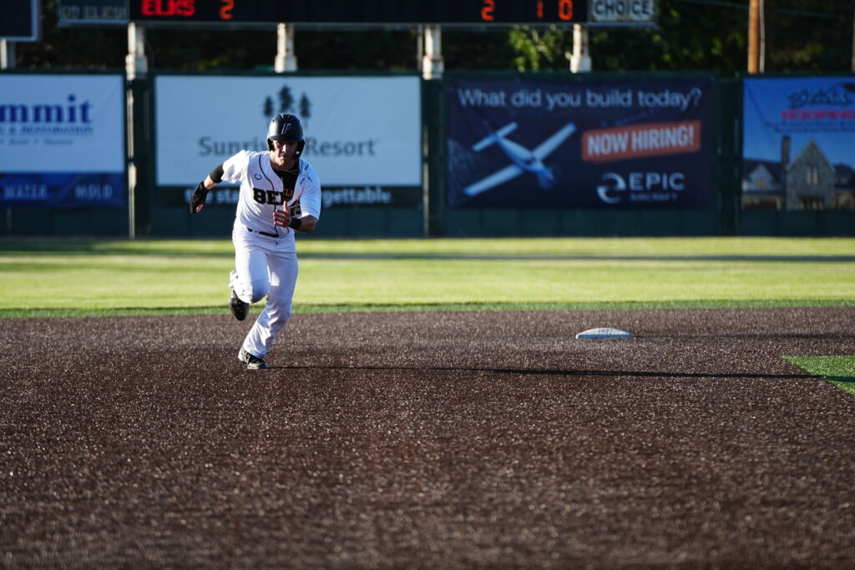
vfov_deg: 5.1
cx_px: 428
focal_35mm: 270
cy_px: 285
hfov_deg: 7.6
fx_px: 6413
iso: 160
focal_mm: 180
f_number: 2.8
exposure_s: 1/1000
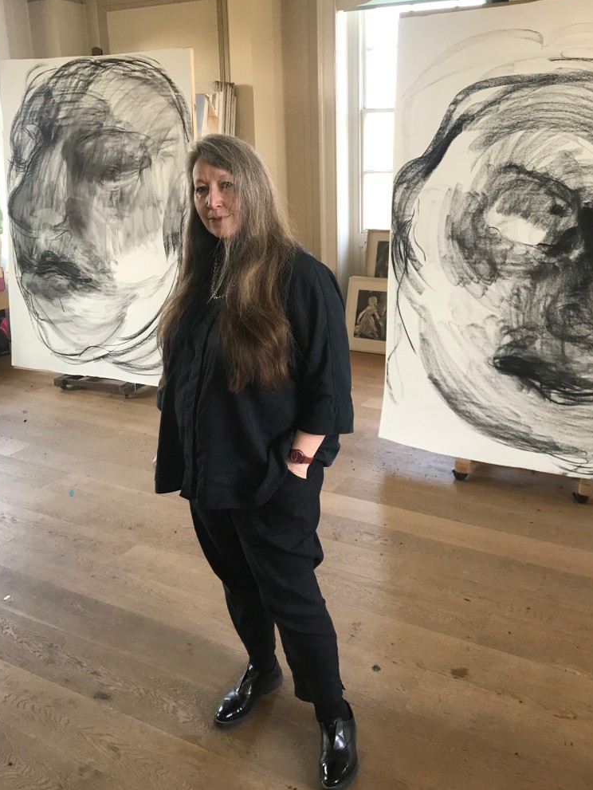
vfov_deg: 56.7
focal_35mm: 32
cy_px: 355
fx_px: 730
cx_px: 317
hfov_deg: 44.2
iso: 20
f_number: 1.8
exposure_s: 1/33
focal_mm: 3.99
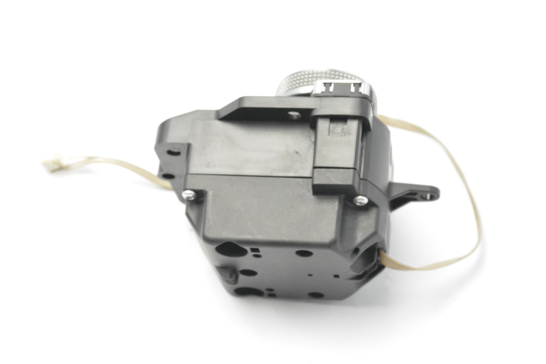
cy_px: 182
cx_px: 273
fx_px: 1251
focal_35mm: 82
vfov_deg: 16.5
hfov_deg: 24.6
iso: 6400
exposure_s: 1/320
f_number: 9
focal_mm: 55
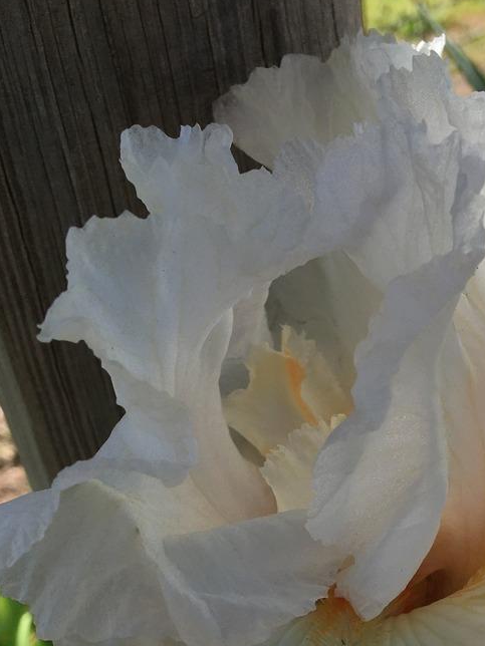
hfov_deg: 24.1
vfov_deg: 31.1
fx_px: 1121
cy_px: 544
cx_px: 386
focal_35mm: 60
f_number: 2.2
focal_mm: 4.15
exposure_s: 1/986
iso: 25
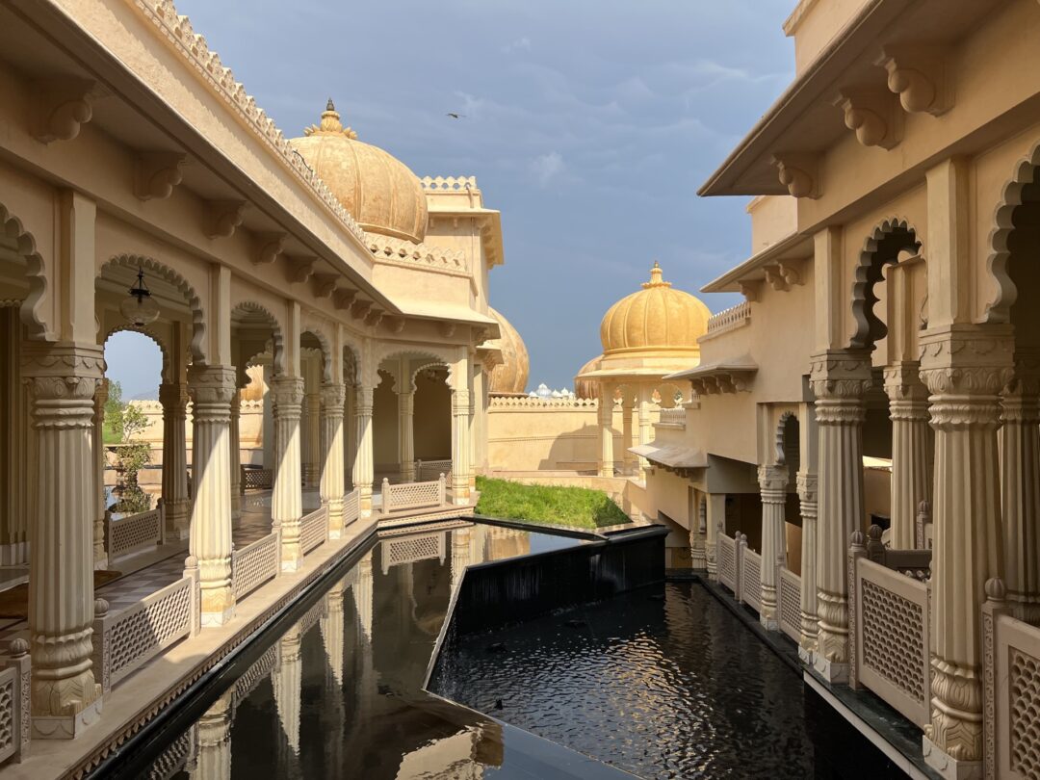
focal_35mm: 26
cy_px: 390
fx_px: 781
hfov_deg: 67.3
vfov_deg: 53.1
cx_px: 520
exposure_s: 1/5076
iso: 50
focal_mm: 5.7
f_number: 1.5
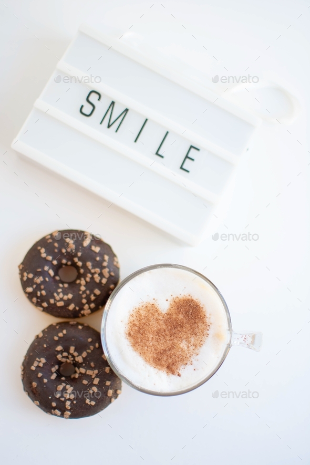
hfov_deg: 25.8
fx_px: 678
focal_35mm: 52
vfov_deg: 37.9
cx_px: 155
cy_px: 232
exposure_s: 1/100
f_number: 1.8
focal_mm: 35
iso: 100
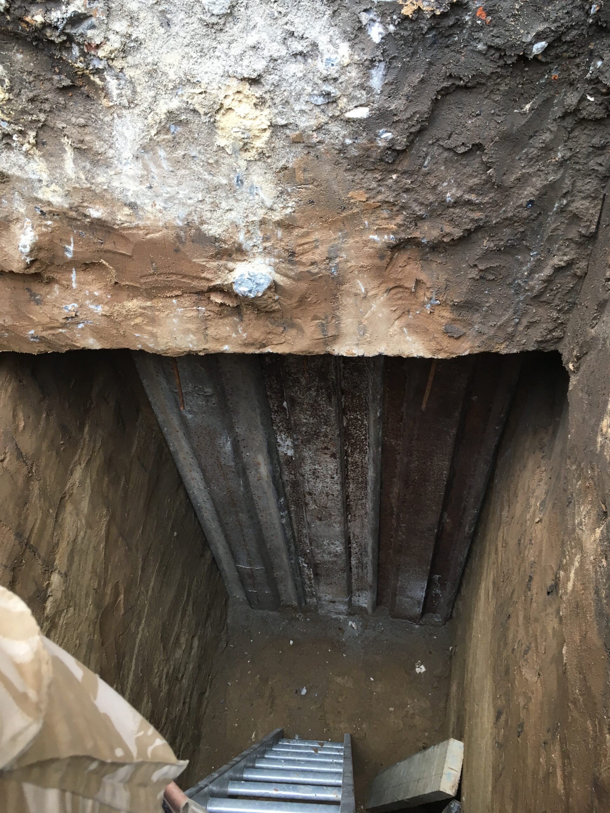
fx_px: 681
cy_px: 406
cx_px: 305
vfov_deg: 61.7
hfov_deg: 48.2
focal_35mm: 29
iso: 32
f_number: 2.2
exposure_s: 1/33
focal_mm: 4.15
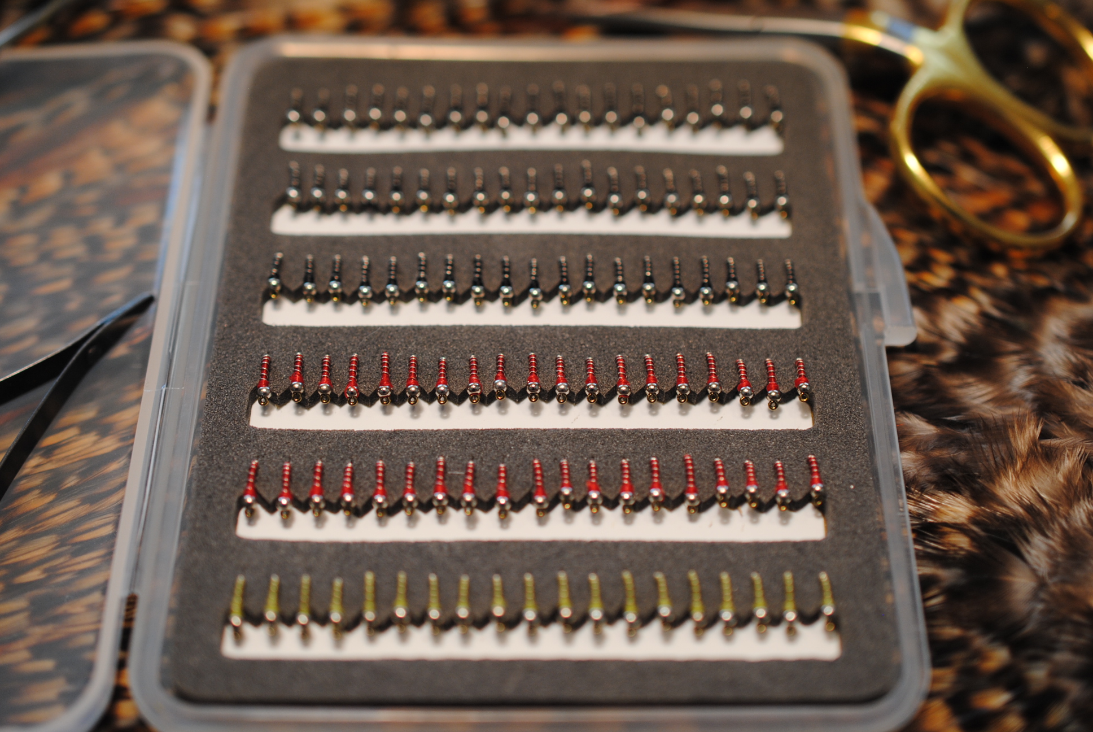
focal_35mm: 60
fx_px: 1824
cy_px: 366
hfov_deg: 33.4
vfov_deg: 22.7
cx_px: 546
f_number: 3.2
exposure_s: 1/40
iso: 200
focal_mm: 40
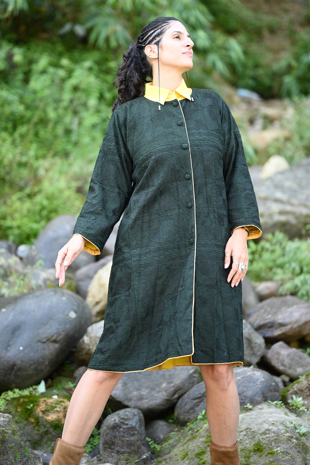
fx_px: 1098
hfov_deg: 16.1
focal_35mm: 85
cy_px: 232
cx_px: 155
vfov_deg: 23.9
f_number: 1.8
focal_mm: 85
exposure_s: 1/200
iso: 160
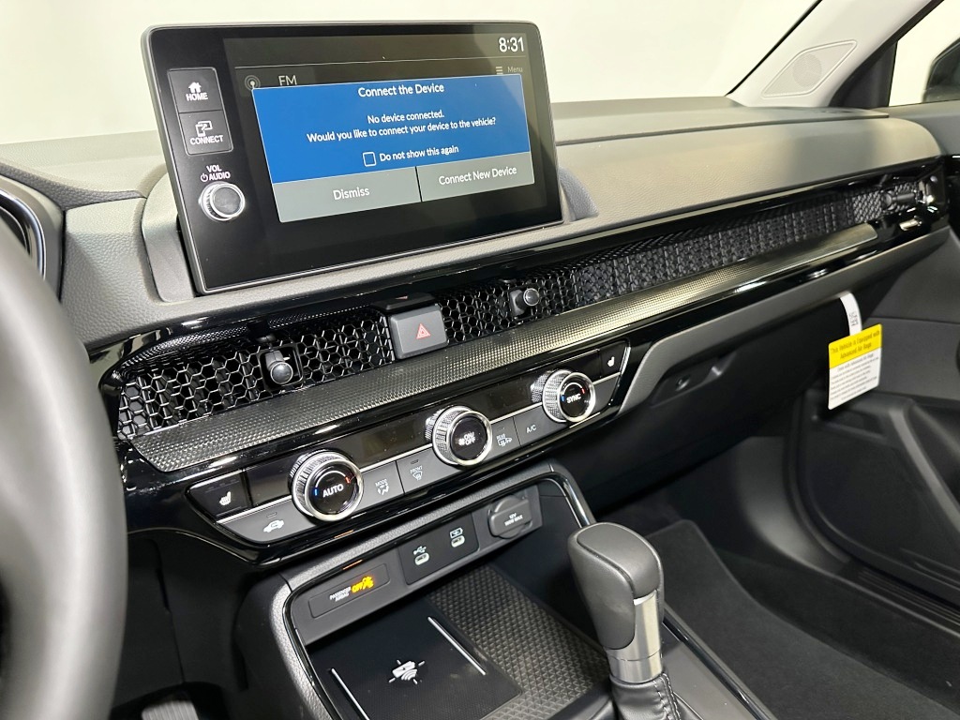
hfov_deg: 71.6
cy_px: 360
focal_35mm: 24
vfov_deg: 56.8
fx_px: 666
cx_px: 480
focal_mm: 6.86
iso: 1000
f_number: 1.78
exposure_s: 1/40
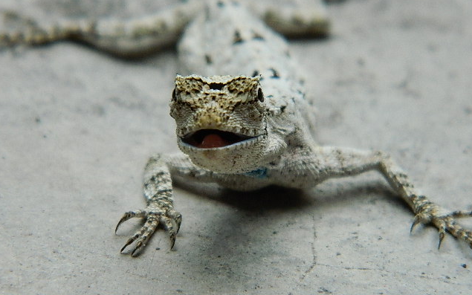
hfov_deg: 11.1
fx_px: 2431
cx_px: 236
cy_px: 158
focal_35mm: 189
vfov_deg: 6.9
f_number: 5.1
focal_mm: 31.8
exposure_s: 1/500
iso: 360
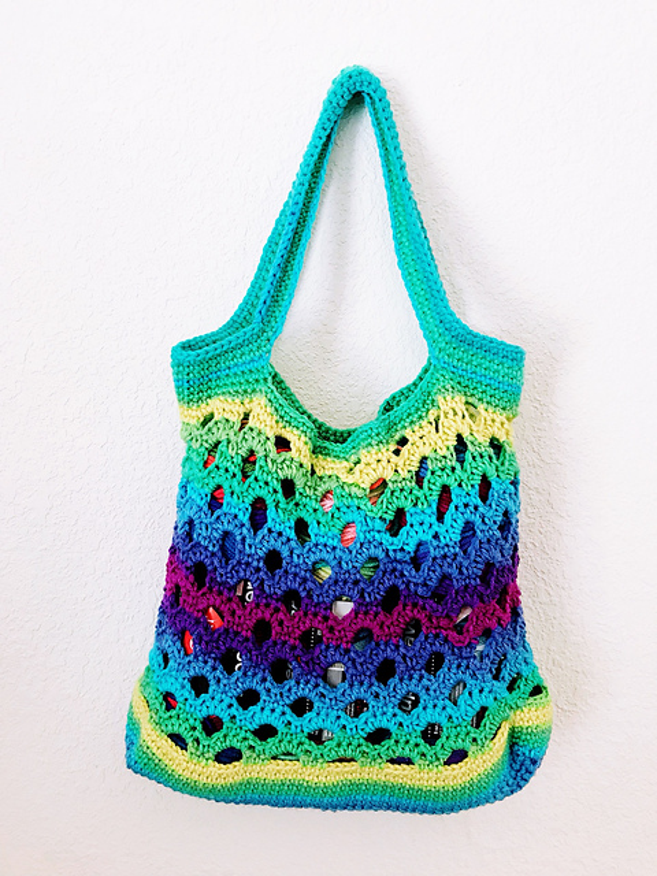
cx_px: 328
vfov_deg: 63.4
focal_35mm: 28
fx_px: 709
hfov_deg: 49.7
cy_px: 438
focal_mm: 3.99
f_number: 1.8
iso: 40
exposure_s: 1/15
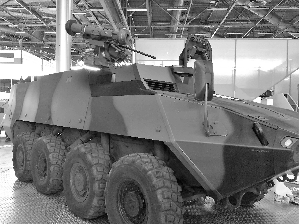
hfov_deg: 61.7
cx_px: 150
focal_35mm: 29
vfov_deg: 48.2
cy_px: 112
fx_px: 250
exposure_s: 1/33
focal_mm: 4.15
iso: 250
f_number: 2.2
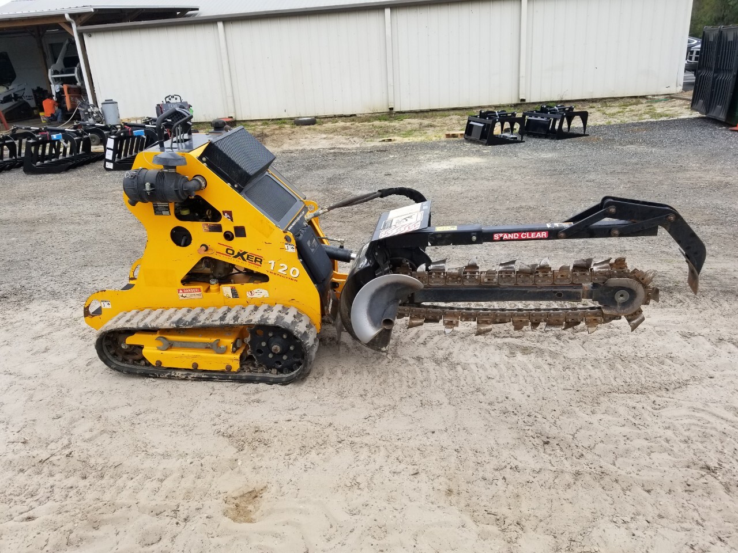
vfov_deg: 53.1
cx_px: 369
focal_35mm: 26
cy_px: 276
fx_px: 554
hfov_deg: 67.3
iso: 50
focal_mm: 4.25
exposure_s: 1/1024
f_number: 1.7
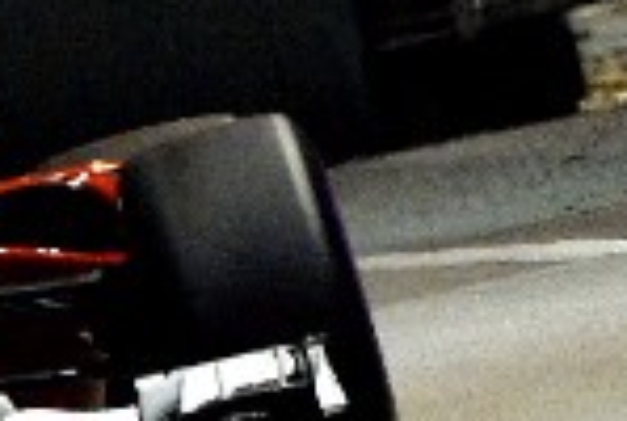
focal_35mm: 3429
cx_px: -328
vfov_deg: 0.4
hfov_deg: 0.6
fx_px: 59841
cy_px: 747
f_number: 5.6
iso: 5000
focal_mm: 500
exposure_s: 1/1000
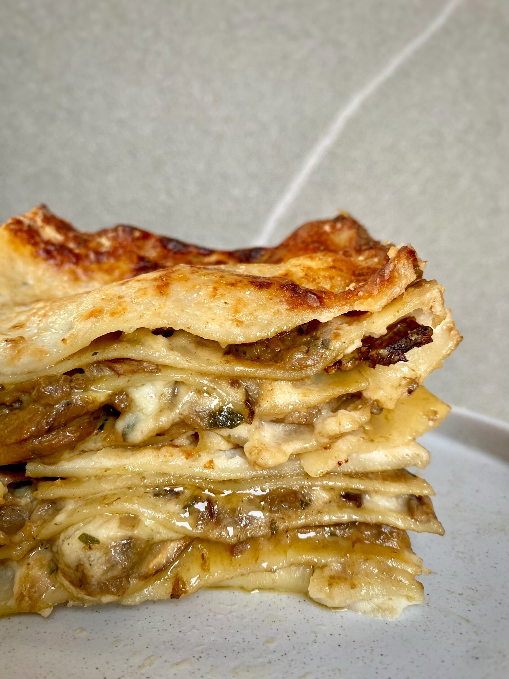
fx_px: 510
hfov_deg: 53.1
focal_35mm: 26
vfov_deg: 67.3
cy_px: 340
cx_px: 254
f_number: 1.8
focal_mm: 4.25
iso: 100
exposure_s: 1/121
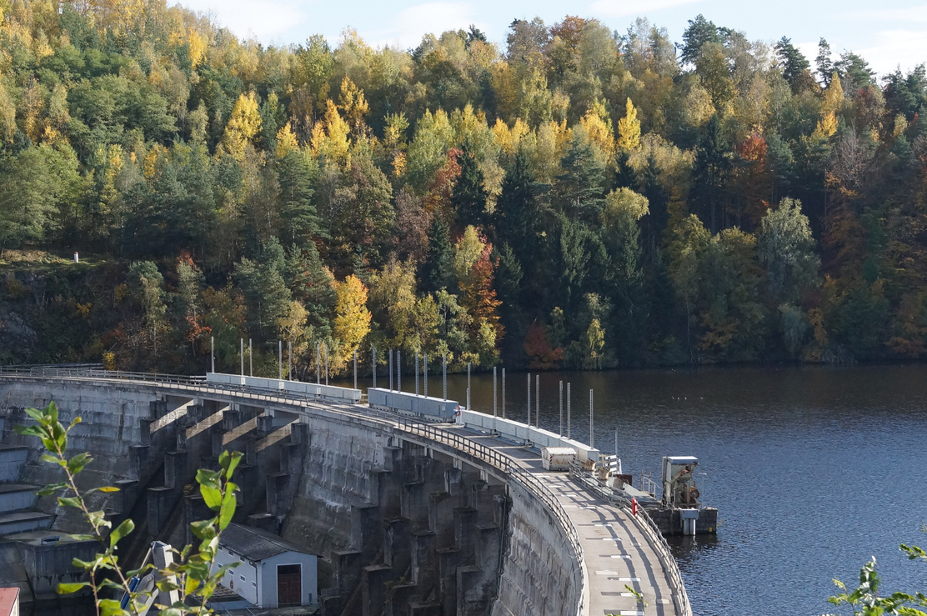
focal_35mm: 76
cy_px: 413
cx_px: 477
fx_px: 1955
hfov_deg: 26.7
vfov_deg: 17.9
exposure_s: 1/2000
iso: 800
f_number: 6.3
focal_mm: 35
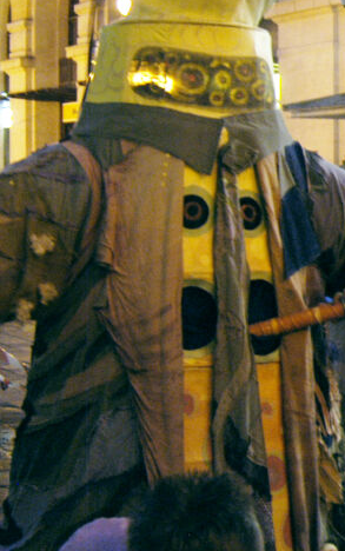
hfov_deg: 12.7
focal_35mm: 94
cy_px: 192
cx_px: 622
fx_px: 1412
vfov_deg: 22.0
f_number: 4
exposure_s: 1/10
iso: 800
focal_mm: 24
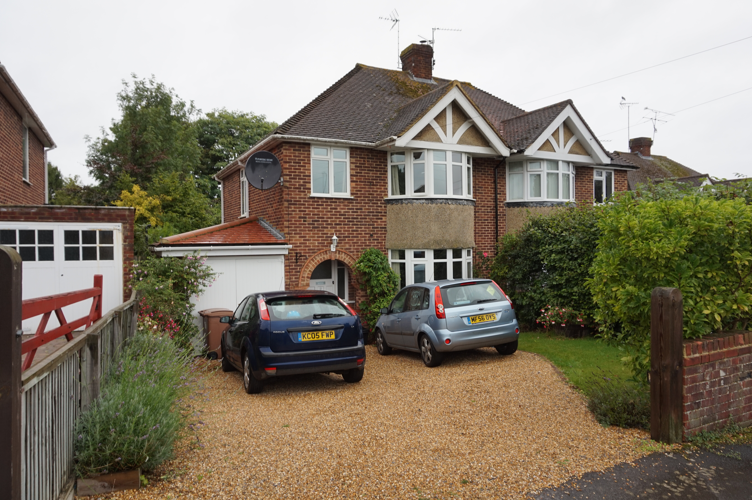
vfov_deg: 53.1
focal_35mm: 24
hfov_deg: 73.8
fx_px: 501
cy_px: 250
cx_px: 376
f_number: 5
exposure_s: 1/80
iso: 100
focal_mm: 16
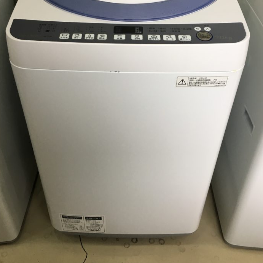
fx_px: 327
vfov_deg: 43.6
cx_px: 129
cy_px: 103
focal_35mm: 38
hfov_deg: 43.9
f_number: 2.2
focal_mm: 4.15
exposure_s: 1/30
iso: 32
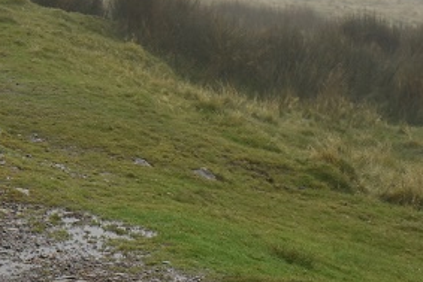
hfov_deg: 13.2
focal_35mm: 143
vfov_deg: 9.5
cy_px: -64
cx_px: -282
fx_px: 1681
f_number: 5
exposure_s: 1/100
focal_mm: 18
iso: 100
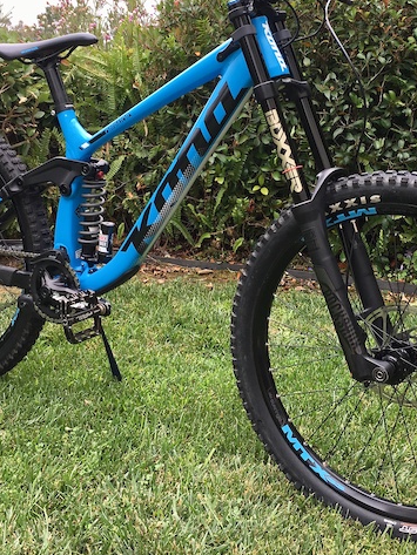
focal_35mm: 49
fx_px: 787
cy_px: 207
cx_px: 242
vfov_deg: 38.6
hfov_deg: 29.6
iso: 25
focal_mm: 4.15
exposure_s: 1/272
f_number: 2.2
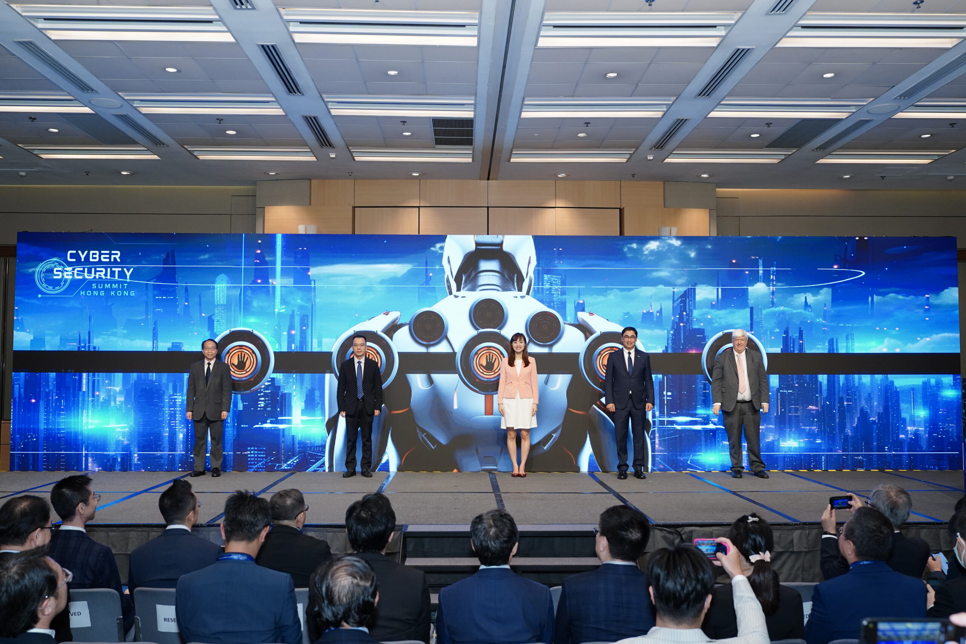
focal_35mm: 31
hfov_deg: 60.3
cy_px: 322
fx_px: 832
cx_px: 483
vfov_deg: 42.3
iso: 2000
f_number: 5
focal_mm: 31
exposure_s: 1/125
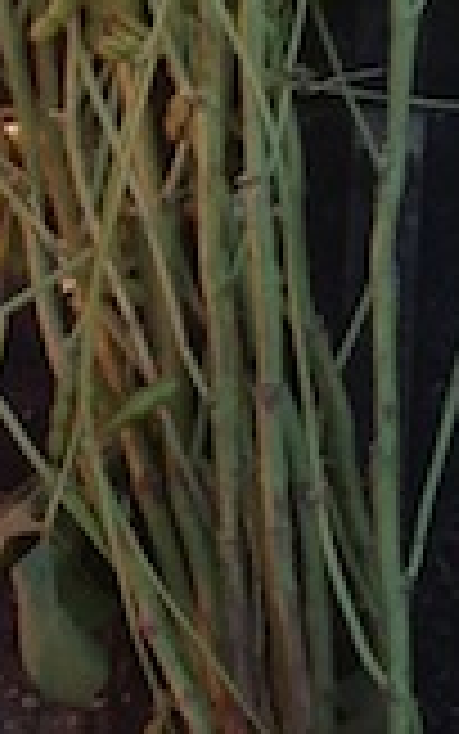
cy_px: -916
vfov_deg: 8.0
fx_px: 4879
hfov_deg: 5.3
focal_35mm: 244
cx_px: 760
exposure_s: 1/392
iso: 50
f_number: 2.4
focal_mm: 4.28
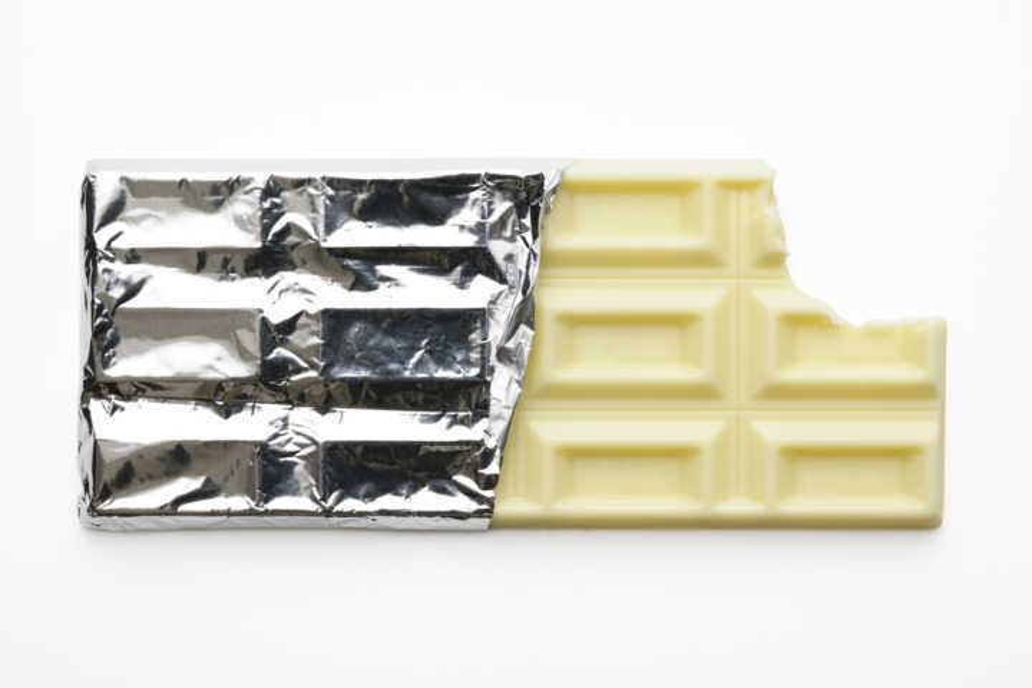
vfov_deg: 22.6
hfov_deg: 33.4
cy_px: 344
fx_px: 1720
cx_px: 516
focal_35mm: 60
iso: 100
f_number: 16
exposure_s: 1/100
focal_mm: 60
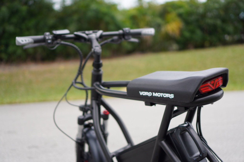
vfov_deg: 25.8
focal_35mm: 52
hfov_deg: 37.9
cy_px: 81
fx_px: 356
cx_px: 122
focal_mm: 35
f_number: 1.8
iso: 100
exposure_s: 1/500
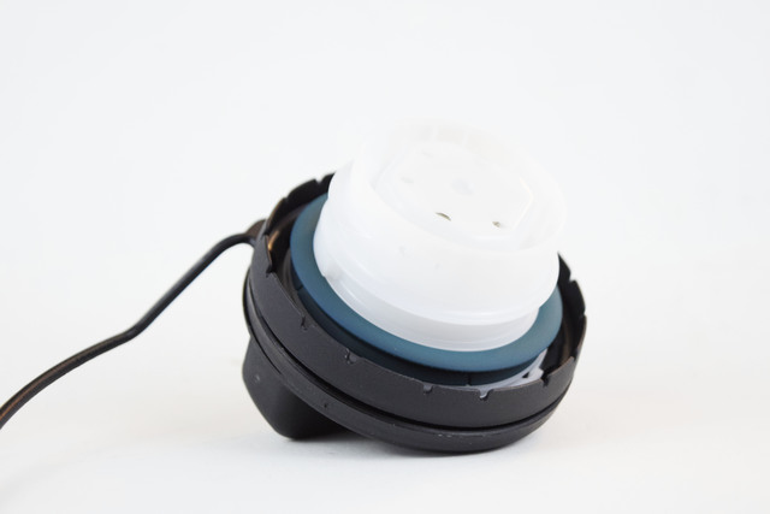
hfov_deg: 24.6
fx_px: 1765
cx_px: 385
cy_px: 257
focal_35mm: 82
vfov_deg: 16.6
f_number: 5.6
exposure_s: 1/60
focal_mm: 55
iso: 1600
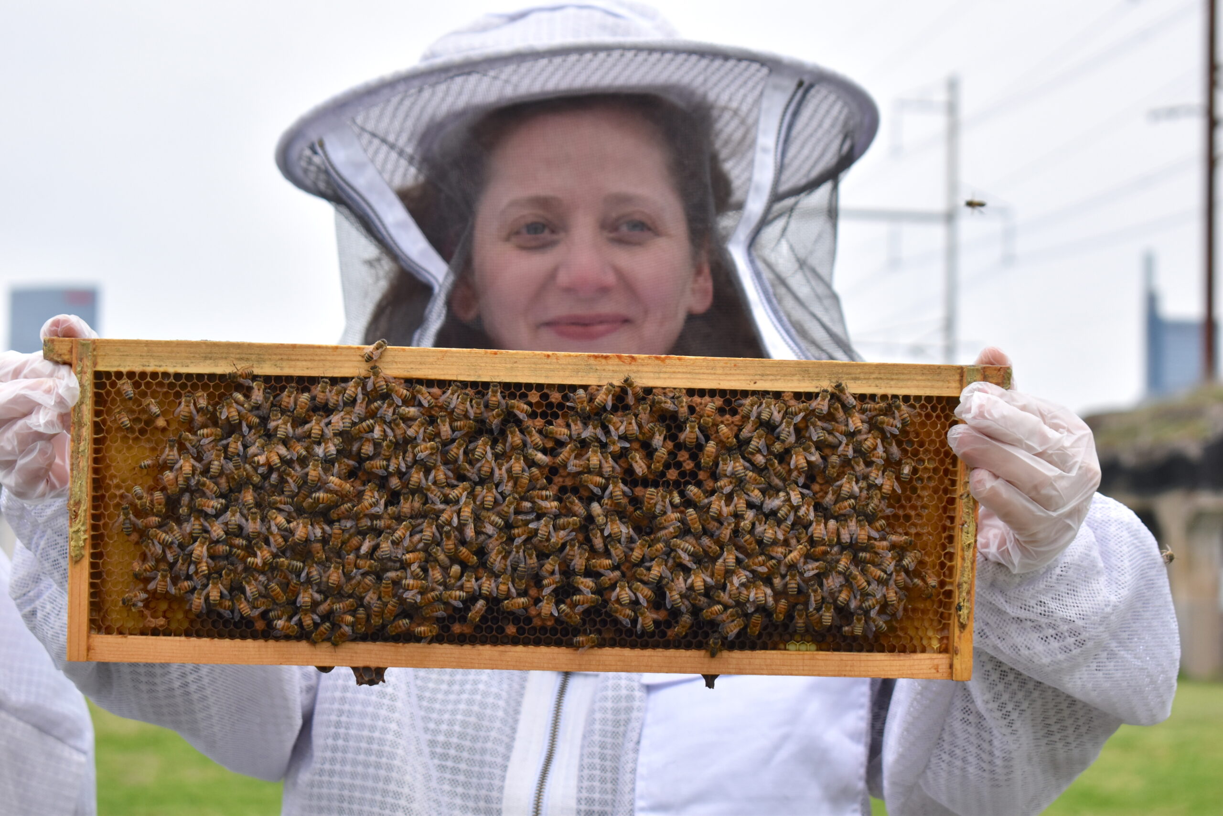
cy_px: 408
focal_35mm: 78
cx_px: 612
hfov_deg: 26.0
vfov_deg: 17.5
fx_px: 2650
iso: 400
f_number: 6.3
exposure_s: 1/1600
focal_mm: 52
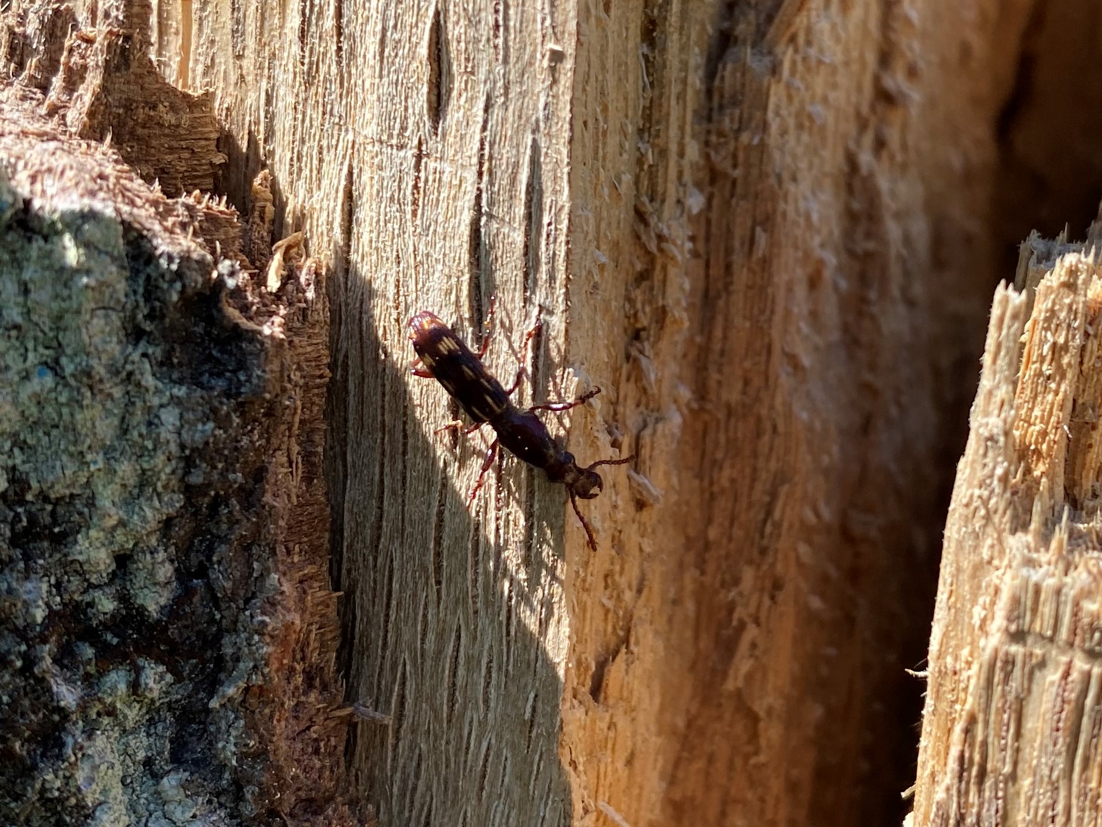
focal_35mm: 26
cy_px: 414
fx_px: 828
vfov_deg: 53.1
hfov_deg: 67.3
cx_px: 551
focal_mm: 4.25
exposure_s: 1/1082
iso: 32
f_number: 1.8
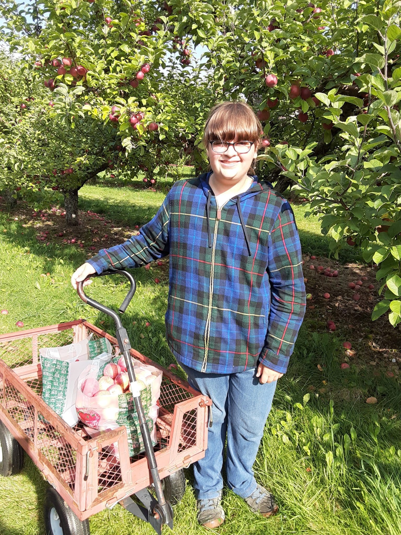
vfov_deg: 65.3
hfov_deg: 51.4
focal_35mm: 27
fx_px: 417
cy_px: 268
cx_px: 200
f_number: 1.9
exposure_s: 1/650
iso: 40
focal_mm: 2.91
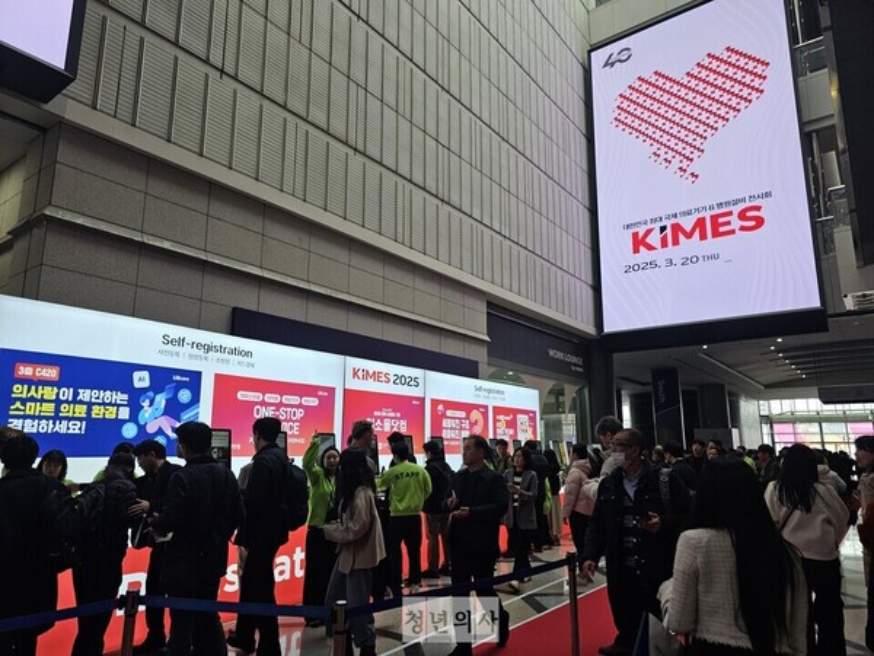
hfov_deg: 73.9
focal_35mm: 23
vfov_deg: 58.9
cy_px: 328
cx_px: 437
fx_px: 581
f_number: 1.7
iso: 32
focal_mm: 6.3
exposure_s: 1/120
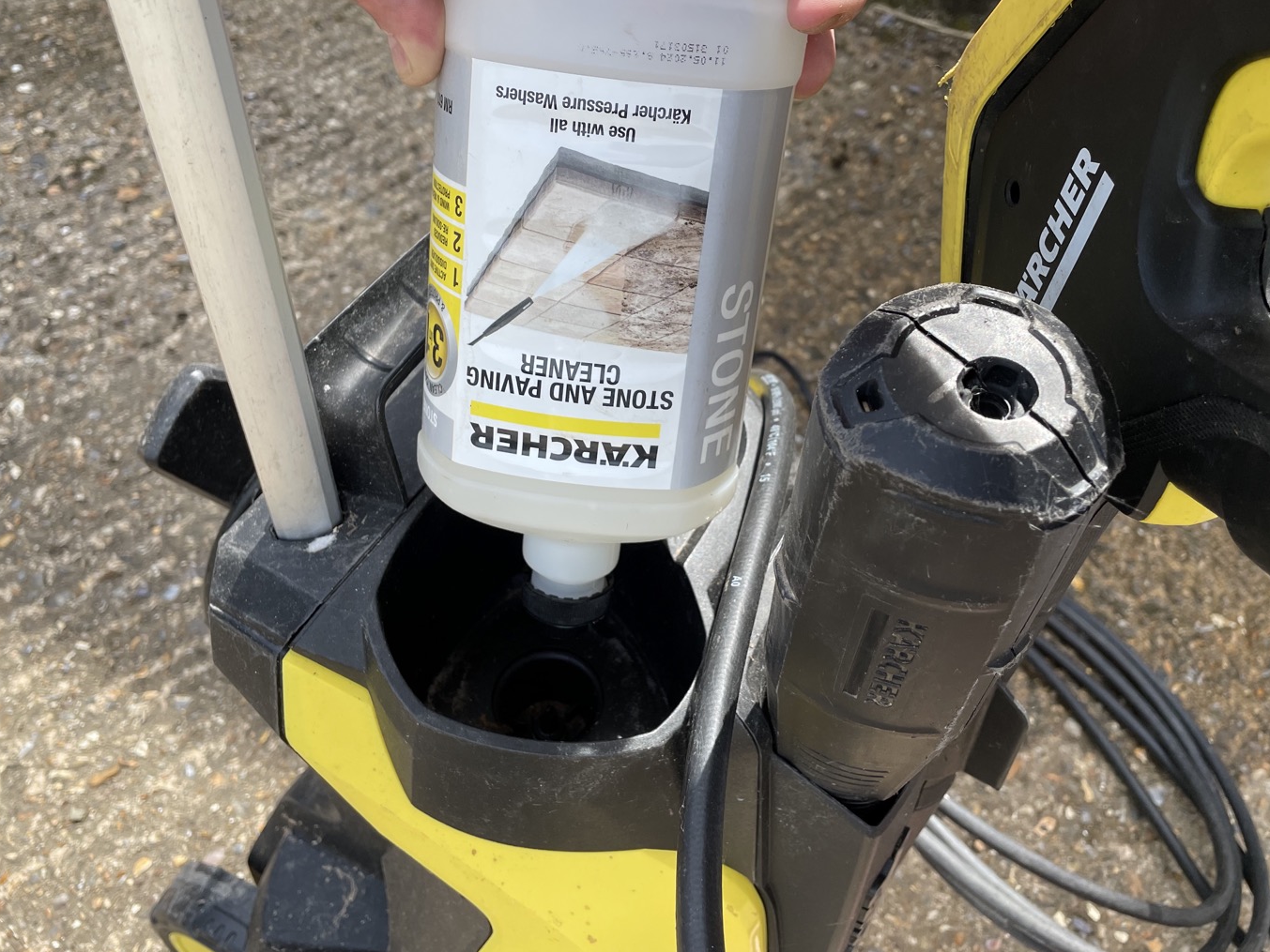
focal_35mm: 31
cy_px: 386
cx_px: 649
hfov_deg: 58.3
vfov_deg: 45.2
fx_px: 1137
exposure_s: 1/1092
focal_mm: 4.2
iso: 32
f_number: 1.6
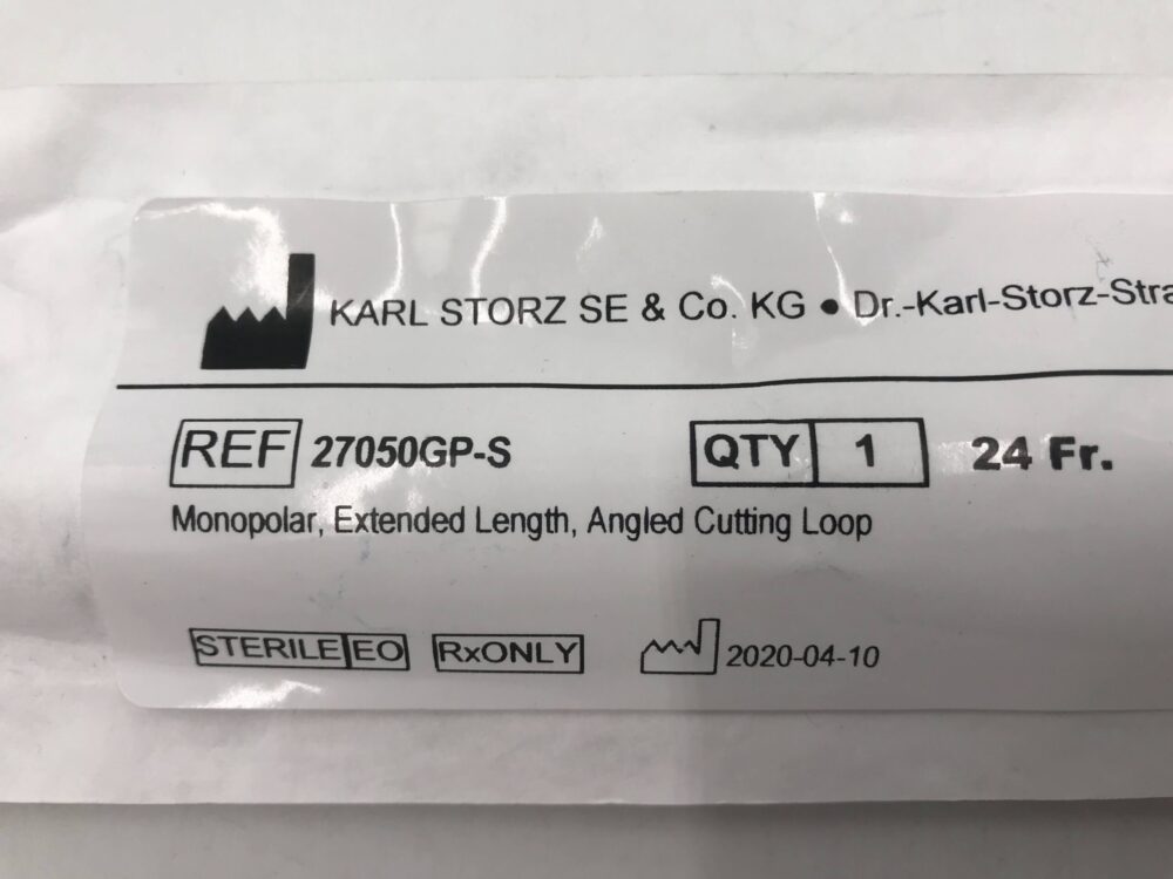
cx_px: 586
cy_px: 440
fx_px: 949
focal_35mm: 28
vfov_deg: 49.7
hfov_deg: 63.4
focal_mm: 3.99
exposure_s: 1/120
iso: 25
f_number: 1.8
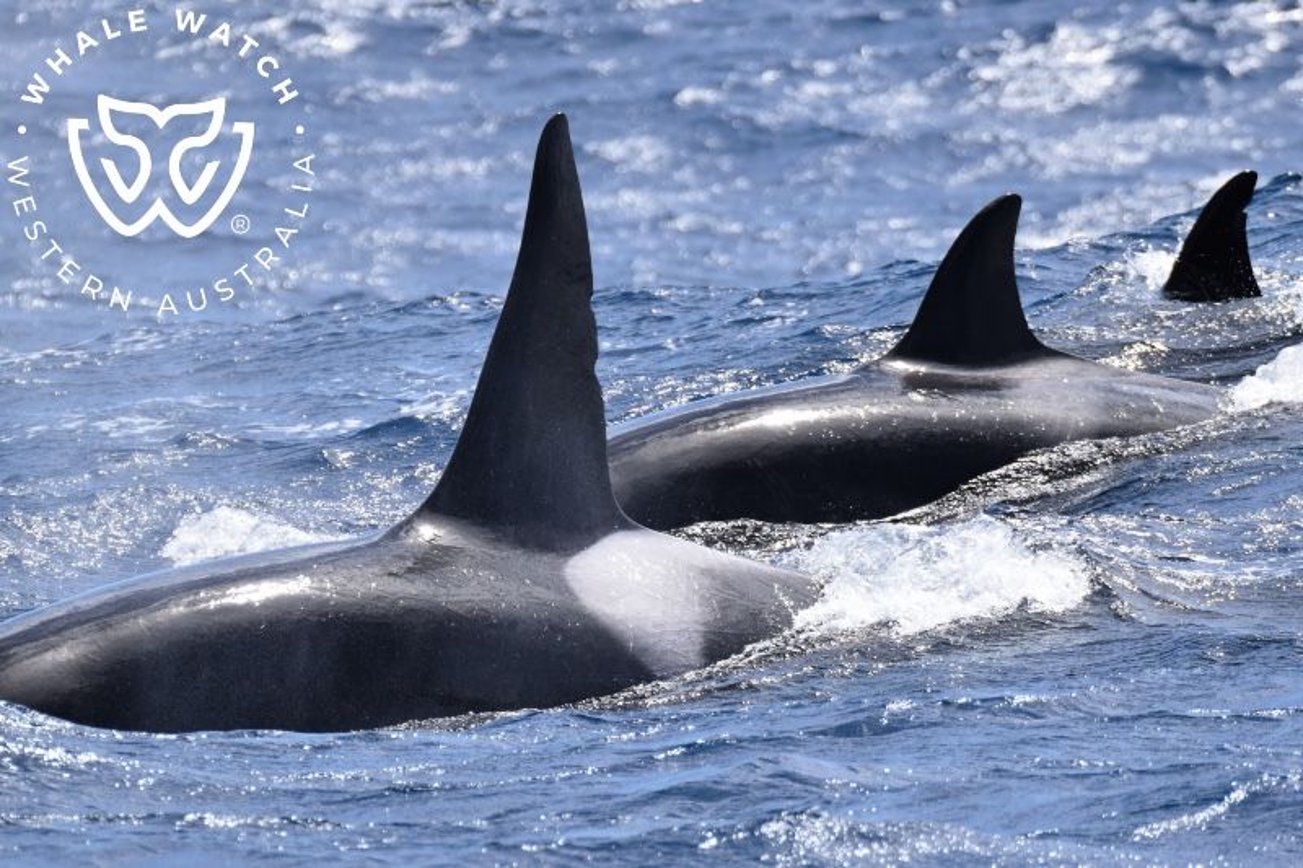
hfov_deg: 3.1
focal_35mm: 660
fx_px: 23882
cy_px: 434
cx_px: 652
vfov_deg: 2.1
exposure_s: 1/1600
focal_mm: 440
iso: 400
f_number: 7.1
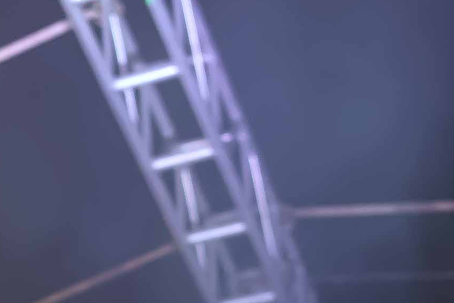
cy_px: 723
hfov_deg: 8.6
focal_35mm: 225
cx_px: -465
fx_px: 2838
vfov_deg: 5.9
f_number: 2.8
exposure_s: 1/40
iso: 1250
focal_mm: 32
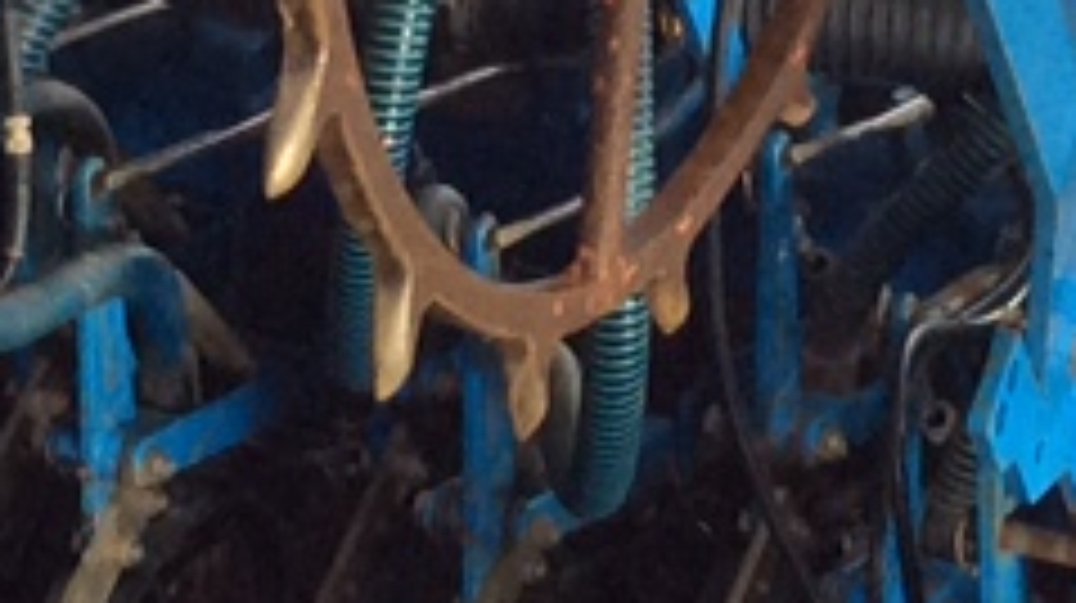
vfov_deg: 6.3
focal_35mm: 189
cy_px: -230
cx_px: 297
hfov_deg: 11.4
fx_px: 5388
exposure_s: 1/25
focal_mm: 3.3
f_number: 2.4
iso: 80
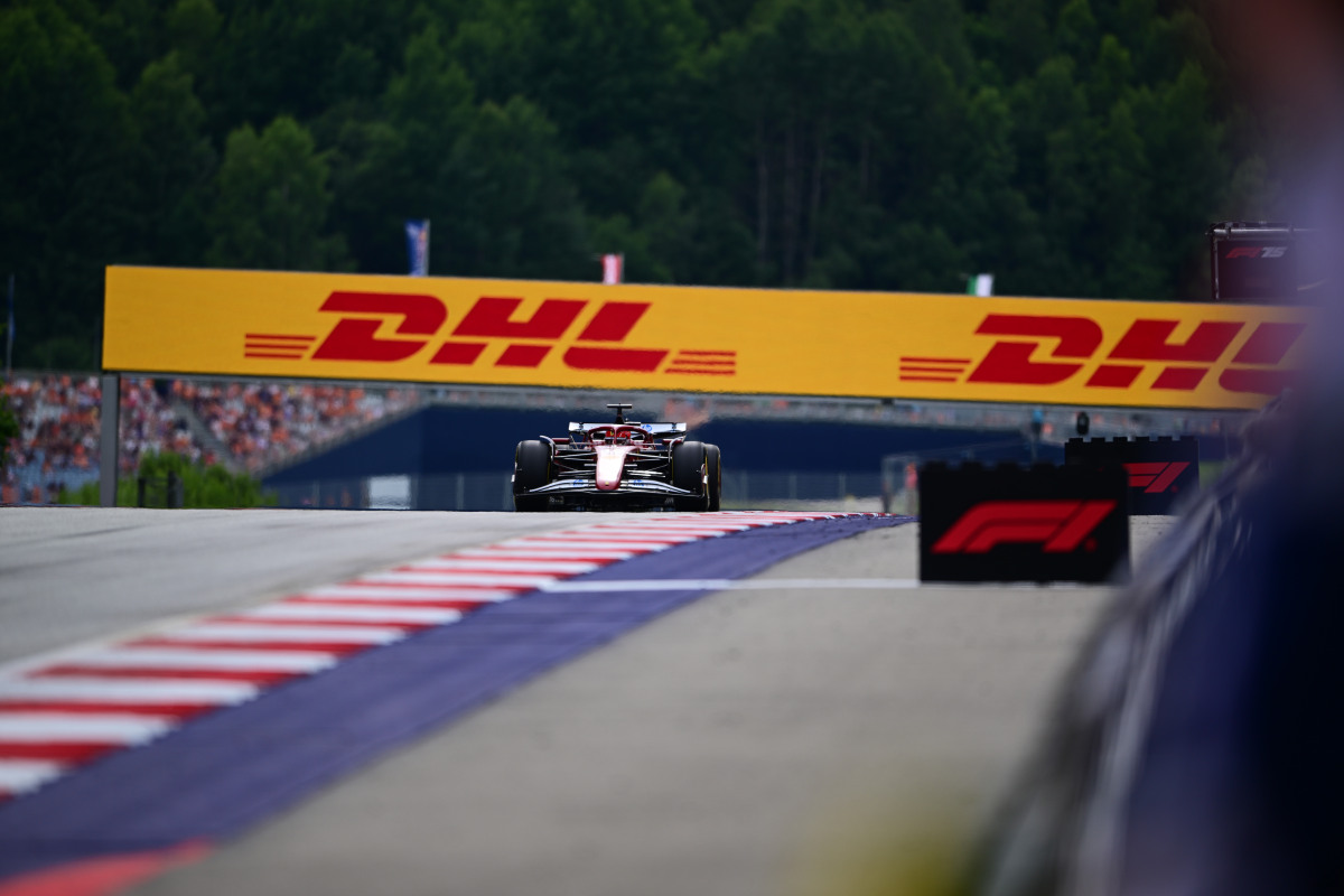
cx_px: 672
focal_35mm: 400
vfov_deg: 3.4
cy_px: 448
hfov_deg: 5.2
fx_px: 14932
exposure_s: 1/1000
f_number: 2.8
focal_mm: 400
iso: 100
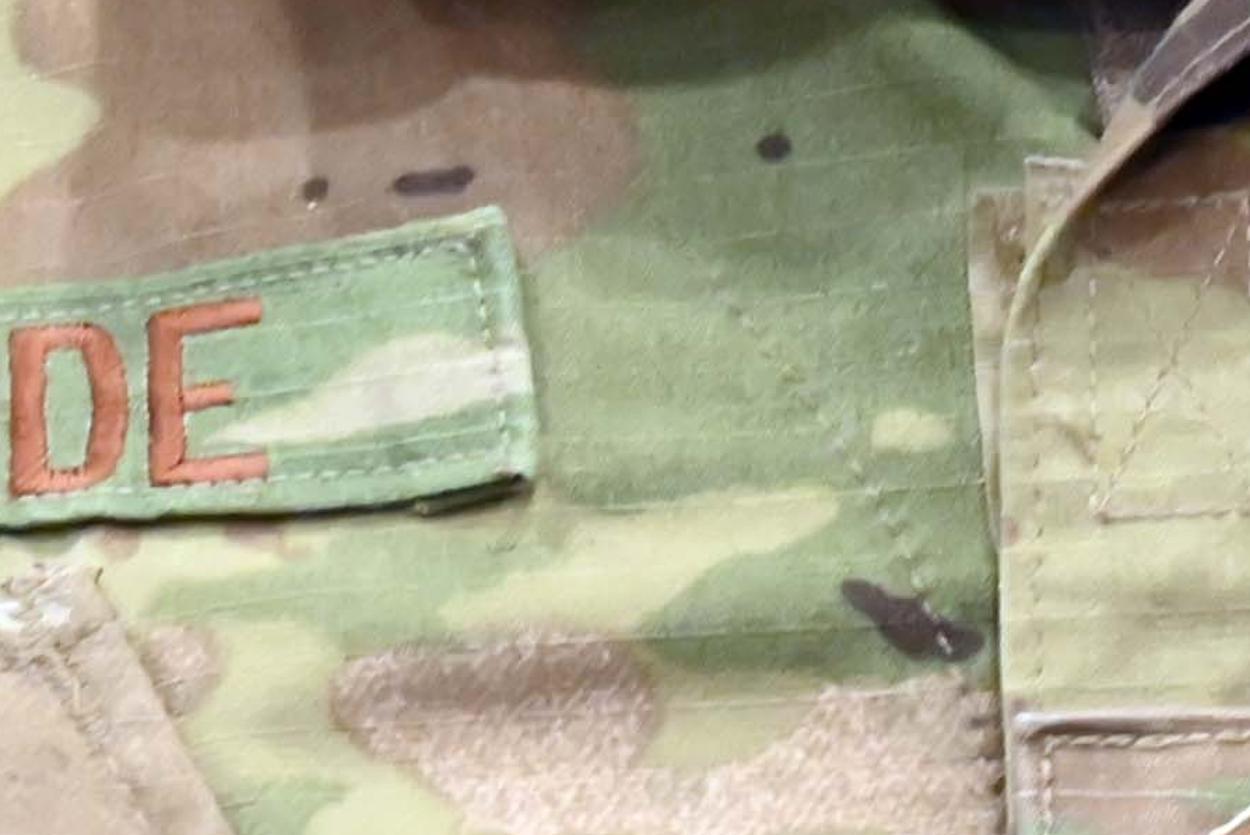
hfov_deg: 4.4
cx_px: 754
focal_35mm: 471
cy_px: -1192
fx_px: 16361
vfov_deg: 2.9
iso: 3200
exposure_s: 1/100
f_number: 4
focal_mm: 70
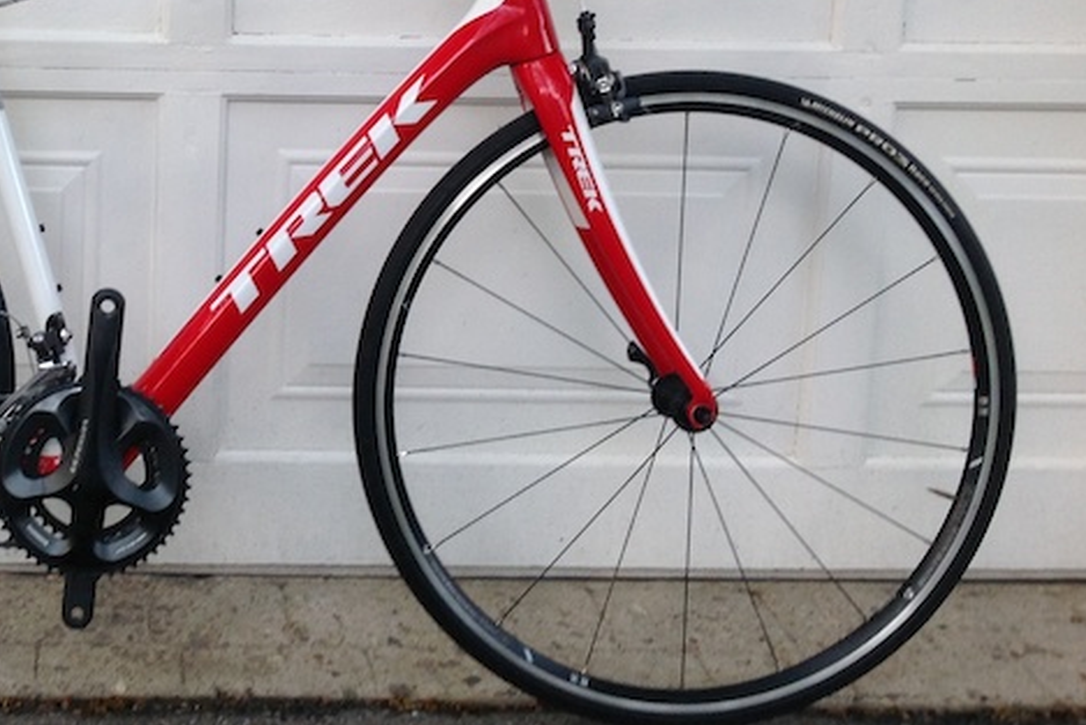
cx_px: 183
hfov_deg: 31.4
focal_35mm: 62
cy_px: 167
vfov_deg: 21.7
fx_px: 1871
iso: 50
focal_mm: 4.28
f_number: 2.4
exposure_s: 1/30
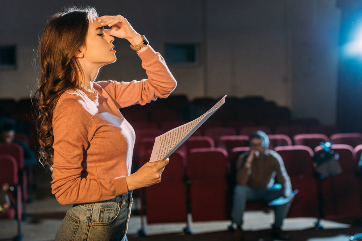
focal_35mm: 70
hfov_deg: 28.8
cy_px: 120
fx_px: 704
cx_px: 181
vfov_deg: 19.5
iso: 200
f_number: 3.5
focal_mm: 70
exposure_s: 1/200
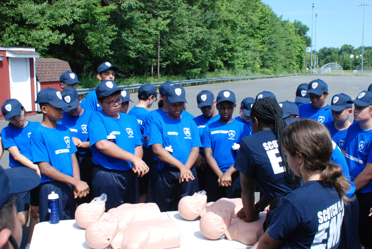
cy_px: 124
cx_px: 186
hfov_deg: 46.4
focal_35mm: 42
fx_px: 434
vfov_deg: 32.0
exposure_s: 1/320
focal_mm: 28
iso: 400
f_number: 9
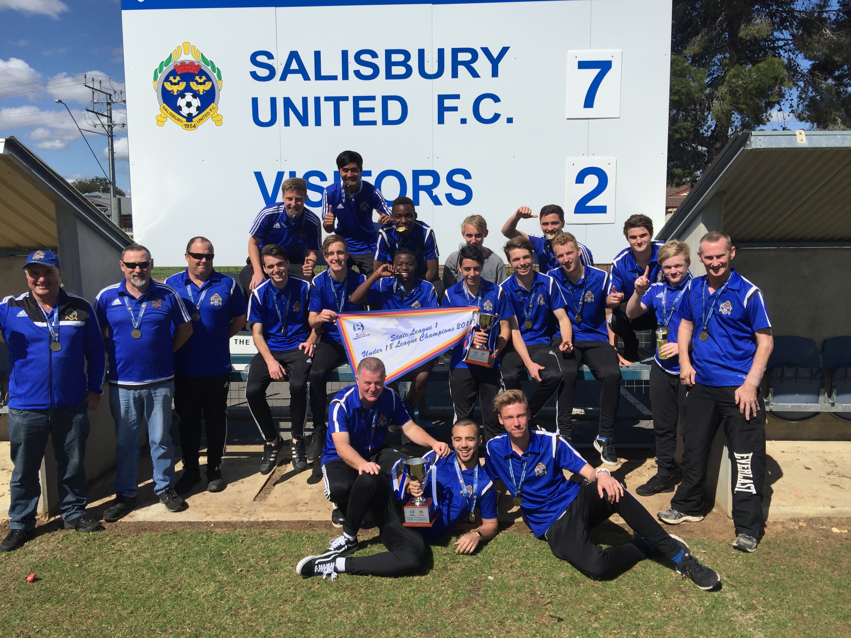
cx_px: 426
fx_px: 713
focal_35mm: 29
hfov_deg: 61.7
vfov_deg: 48.2
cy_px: 319
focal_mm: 4.15
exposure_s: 1/3968
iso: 32
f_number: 2.2
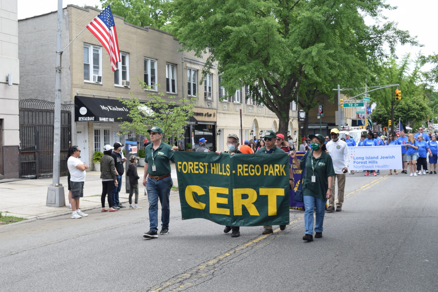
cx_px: 219
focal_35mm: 51
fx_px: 620
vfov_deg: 26.5
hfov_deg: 38.9
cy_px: 146
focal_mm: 34
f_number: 8
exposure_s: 1/250
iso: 250
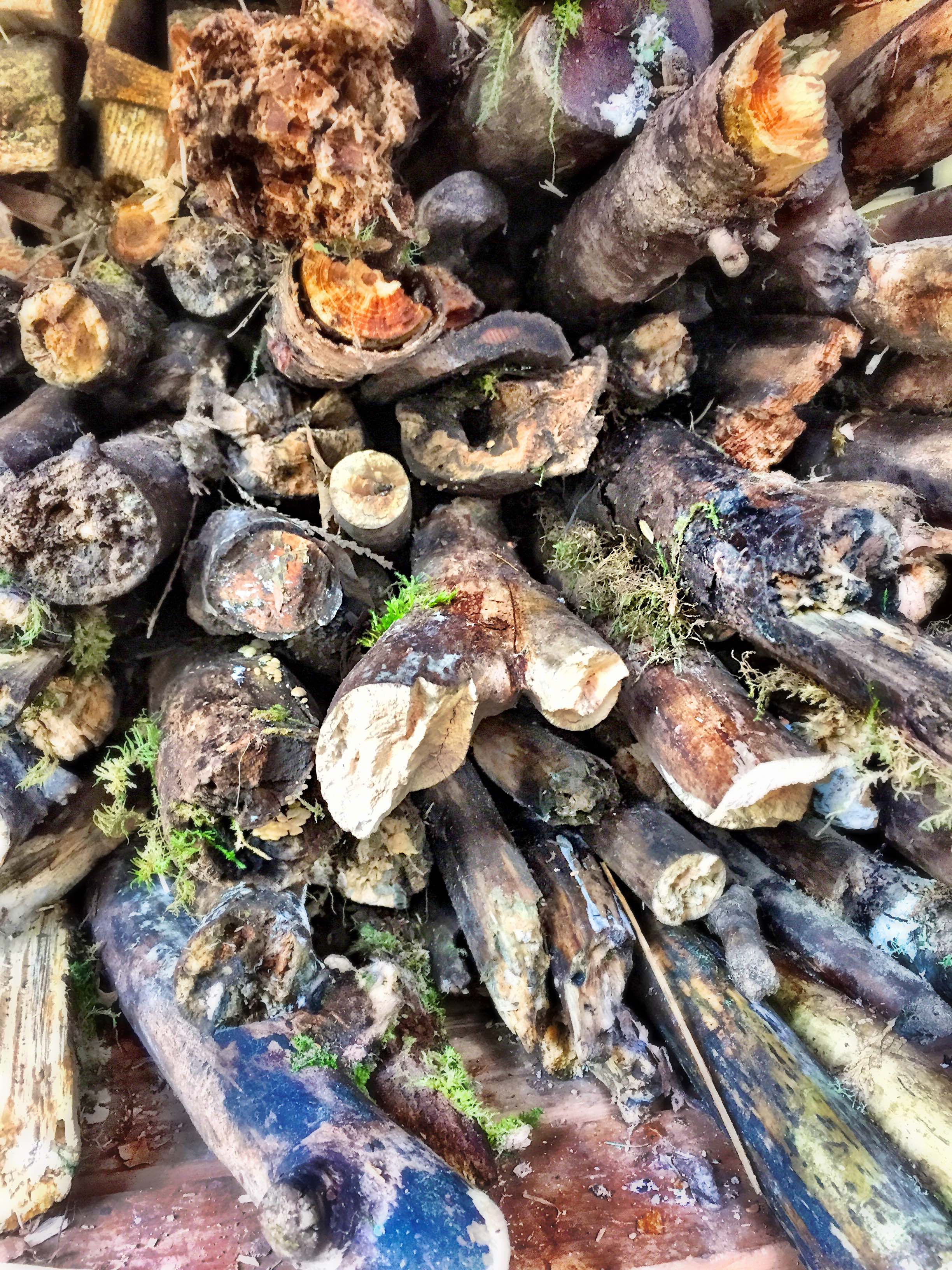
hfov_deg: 48.2
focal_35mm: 29
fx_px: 1063
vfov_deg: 61.7
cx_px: 476
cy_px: 635
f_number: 2.2
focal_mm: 4.15
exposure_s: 1/15
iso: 250
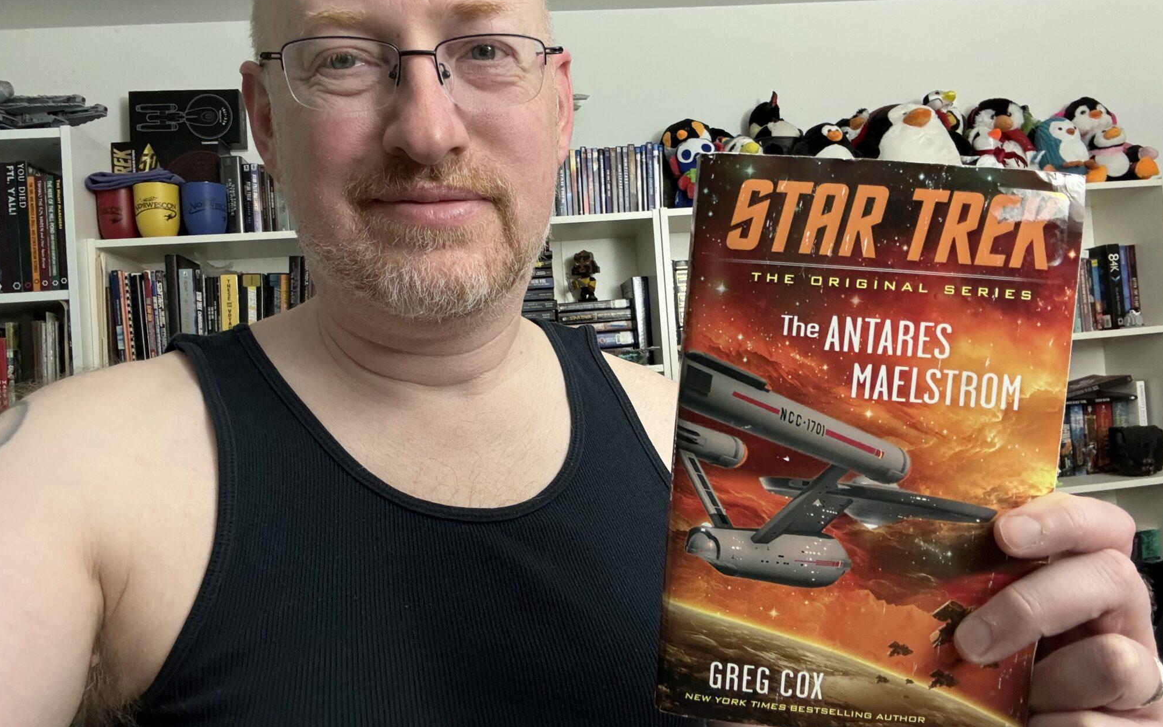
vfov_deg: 49.2
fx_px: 792
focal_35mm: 25
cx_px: 575
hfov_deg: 72.5
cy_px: 341
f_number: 1.9
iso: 320
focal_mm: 2.69
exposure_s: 1/40
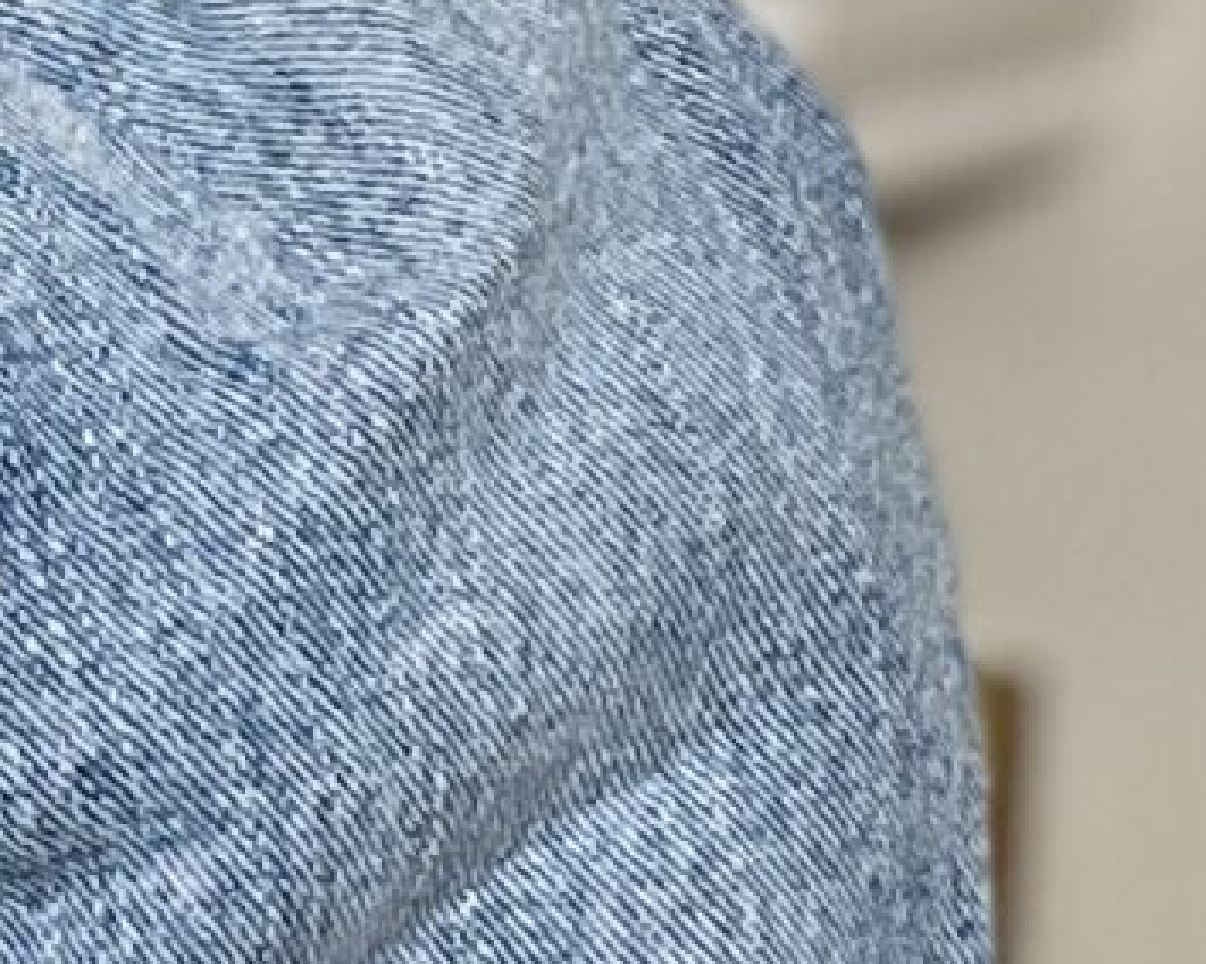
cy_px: 65
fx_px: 7565
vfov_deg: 7.3
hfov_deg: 8.4
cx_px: -1635
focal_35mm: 212
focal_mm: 2.71
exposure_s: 1/119
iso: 100
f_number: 2.2
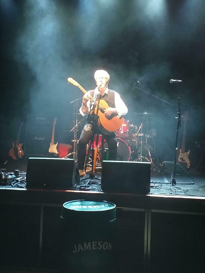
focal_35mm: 27
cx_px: 102
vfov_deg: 65.3
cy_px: 136
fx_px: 213
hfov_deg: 51.4
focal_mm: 3.6
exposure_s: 1/25
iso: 200
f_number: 1.9
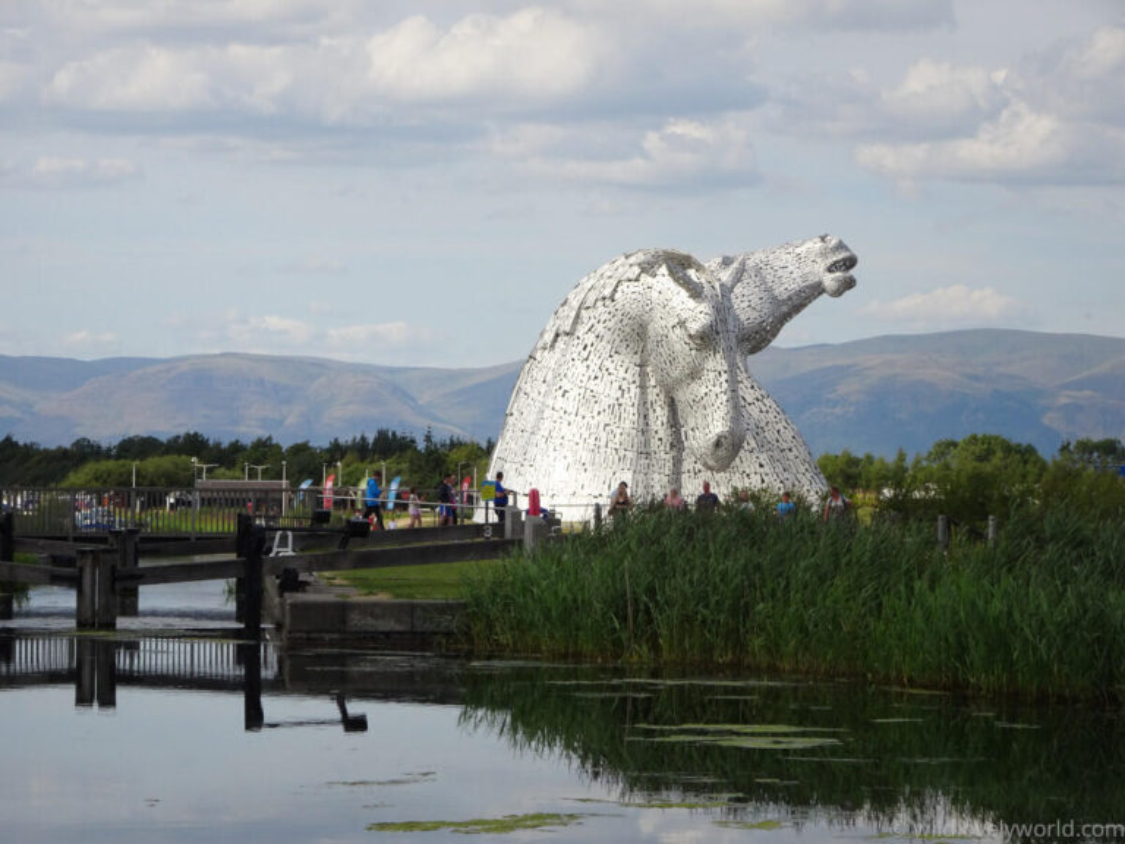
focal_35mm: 131
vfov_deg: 11.3
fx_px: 4257
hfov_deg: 15.1
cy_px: 422
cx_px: 562
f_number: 5.6
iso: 80
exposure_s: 1/400
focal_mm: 22.38
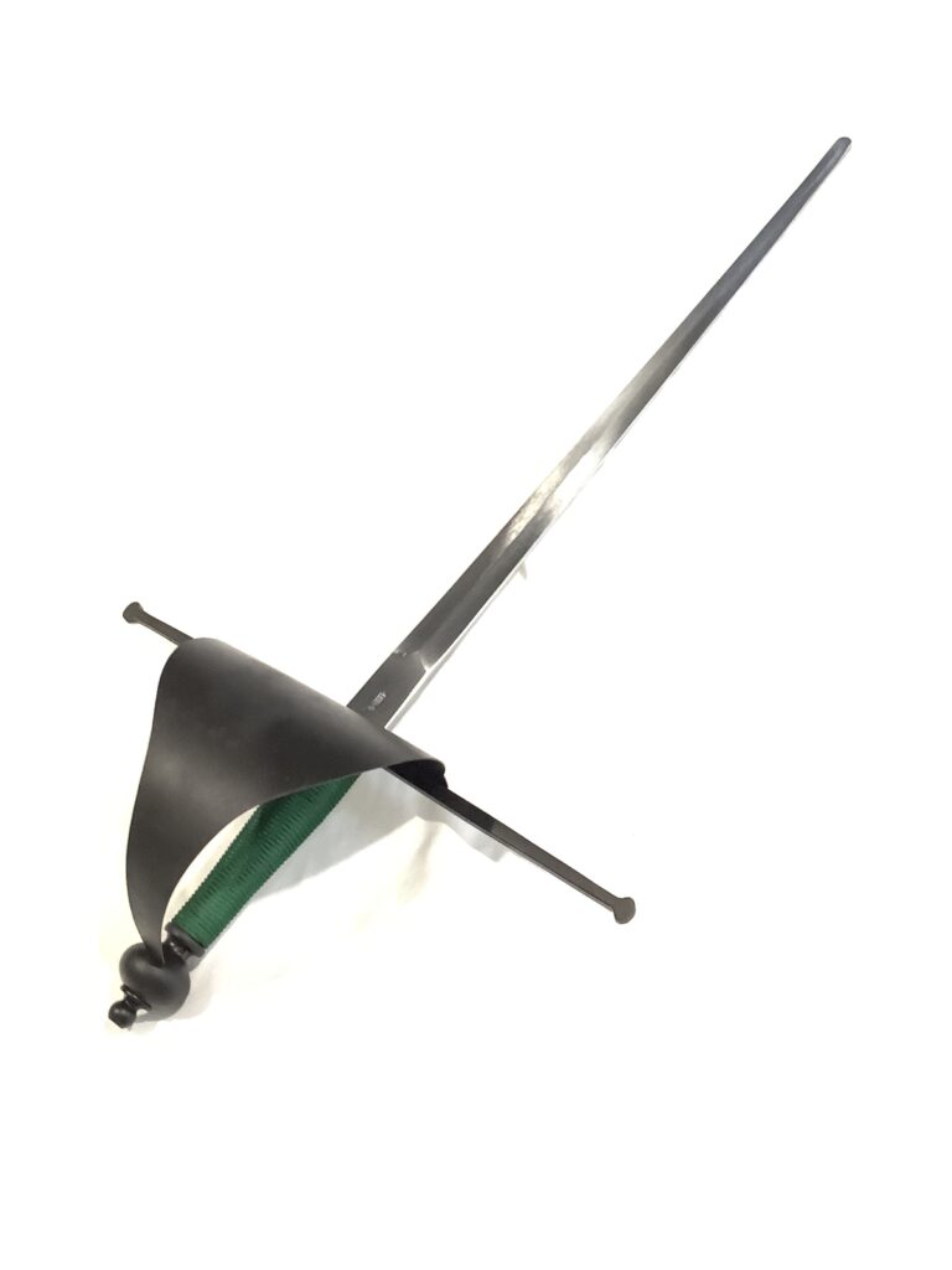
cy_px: 635
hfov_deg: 45.4
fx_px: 1137
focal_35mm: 31
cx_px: 476
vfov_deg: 58.4
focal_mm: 3.3
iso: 320
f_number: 2.4
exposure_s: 1/30
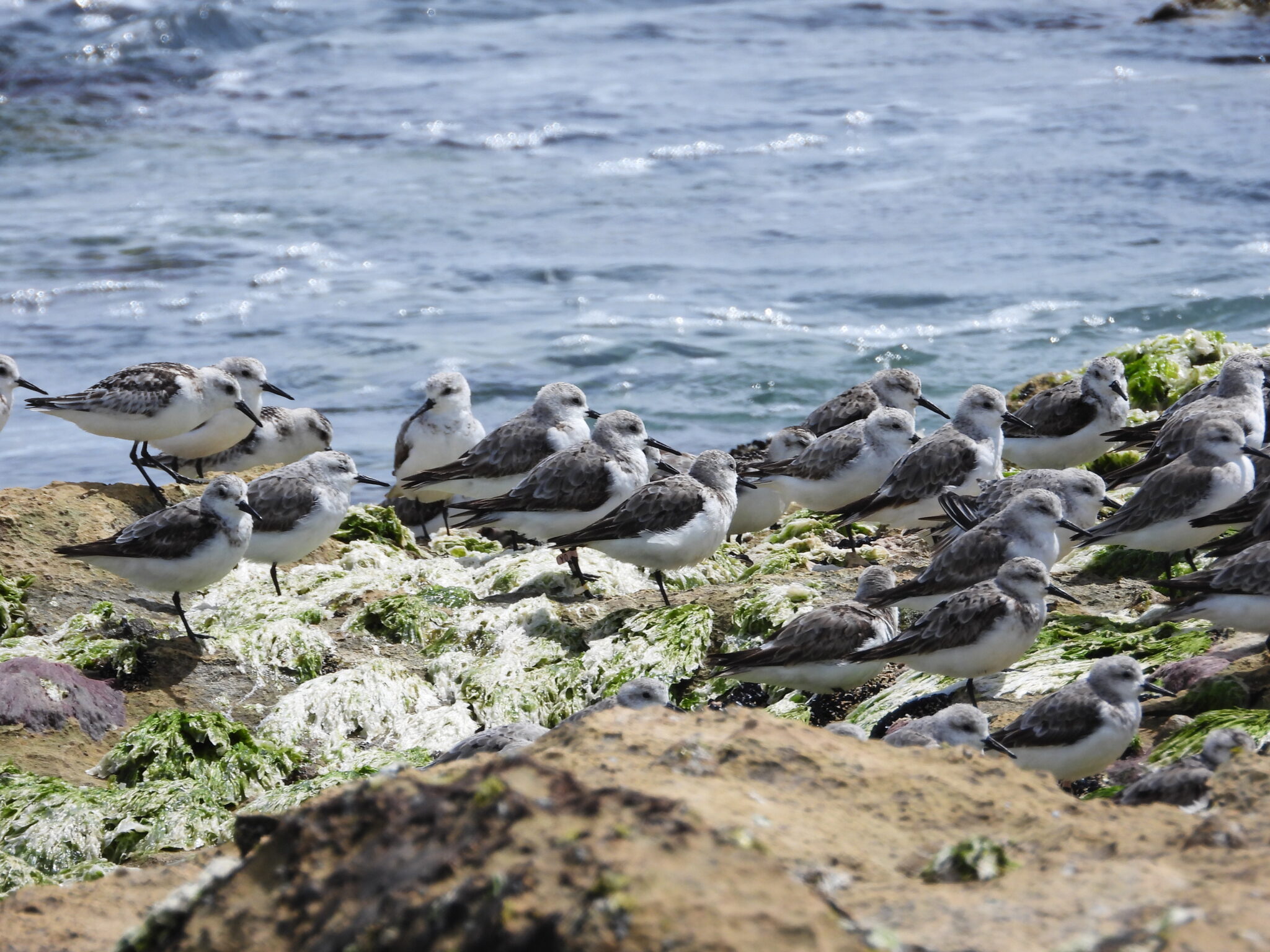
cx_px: 635
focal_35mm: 800
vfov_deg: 1.9
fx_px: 29351
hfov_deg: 2.5
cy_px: 476
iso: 100
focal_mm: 144
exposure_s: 1/800
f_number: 5.6
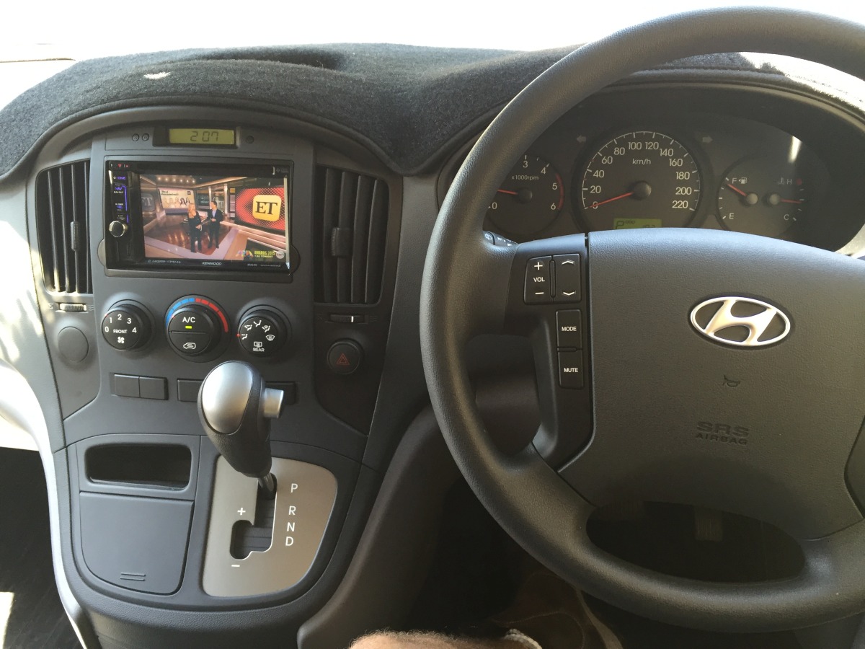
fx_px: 725
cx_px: 432
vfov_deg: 48.2
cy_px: 324
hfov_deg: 61.7
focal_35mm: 29
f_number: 2.2
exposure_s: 1/33
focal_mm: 4.15
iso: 50
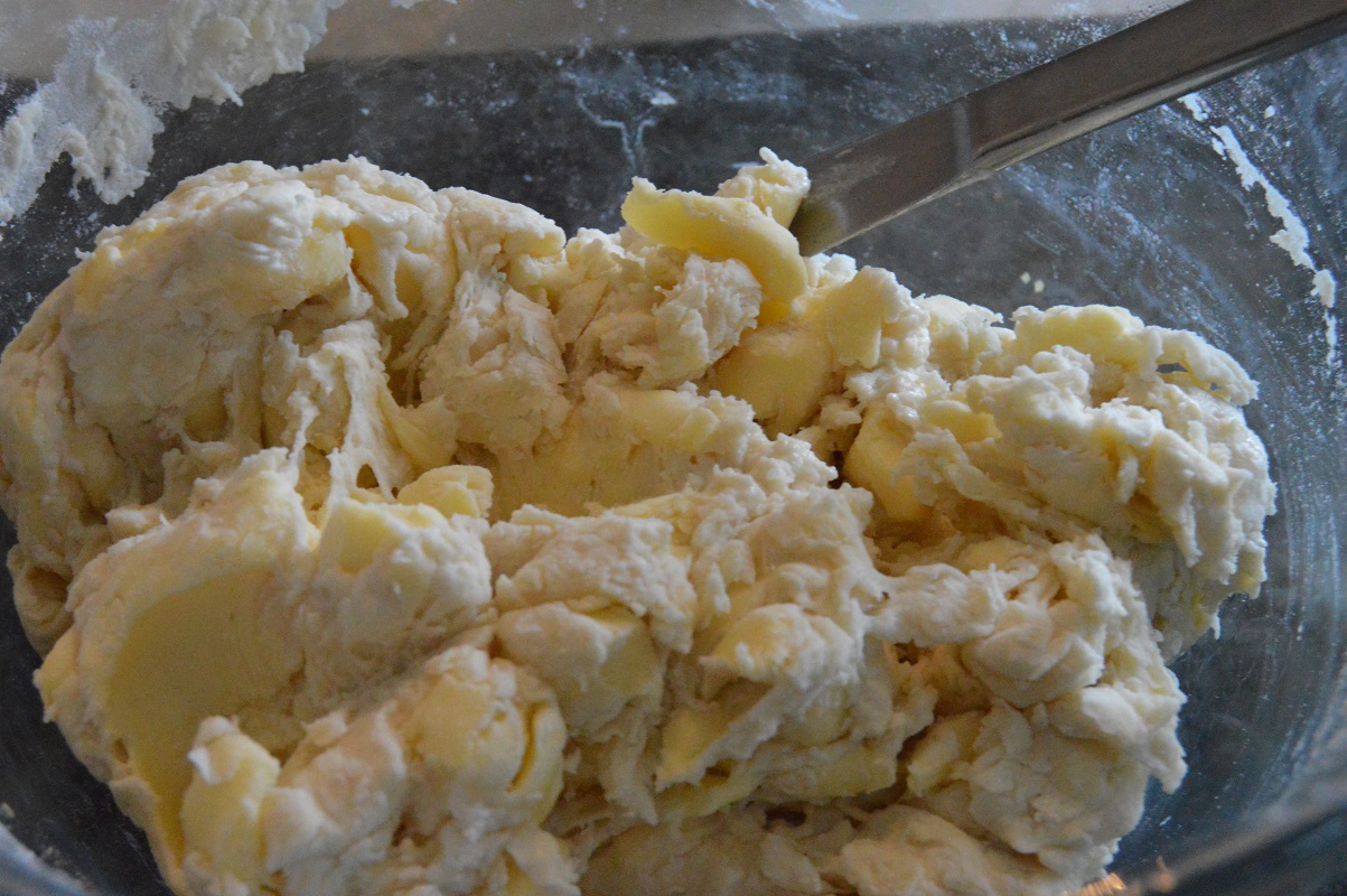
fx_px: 2131
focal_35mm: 57
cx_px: 674
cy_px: 448
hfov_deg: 35.1
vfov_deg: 23.7
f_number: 9
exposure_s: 1/60
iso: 6400
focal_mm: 38
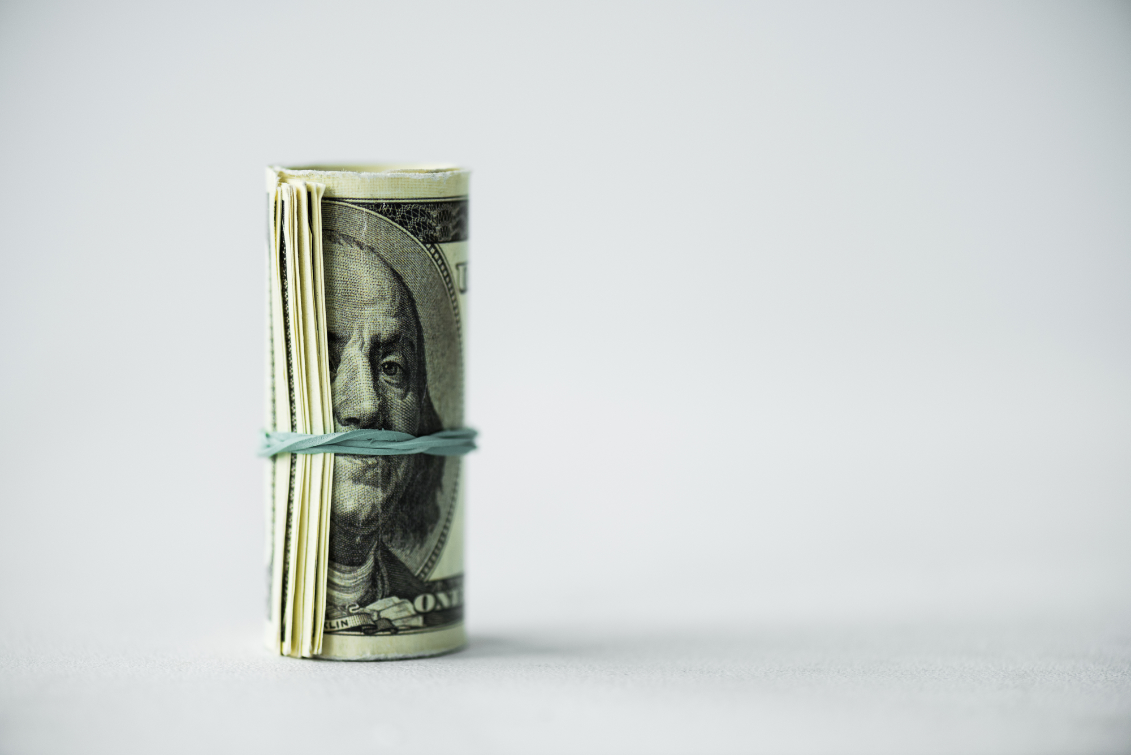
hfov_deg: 19.4
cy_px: 378
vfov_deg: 13.1
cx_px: 566
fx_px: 3300
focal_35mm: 105
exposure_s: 1/250
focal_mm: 105
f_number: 3.2
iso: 400
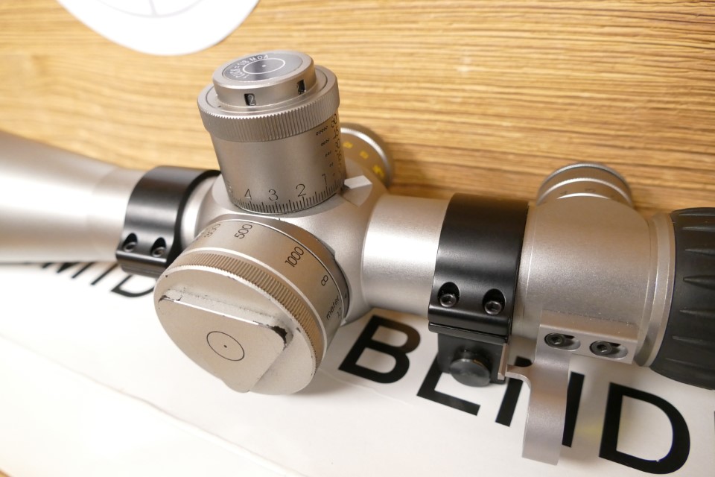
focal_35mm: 26
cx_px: 358
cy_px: 238
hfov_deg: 69.4
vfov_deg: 49.6
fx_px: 516
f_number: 2.9
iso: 1250
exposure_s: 1/60
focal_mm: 9.46
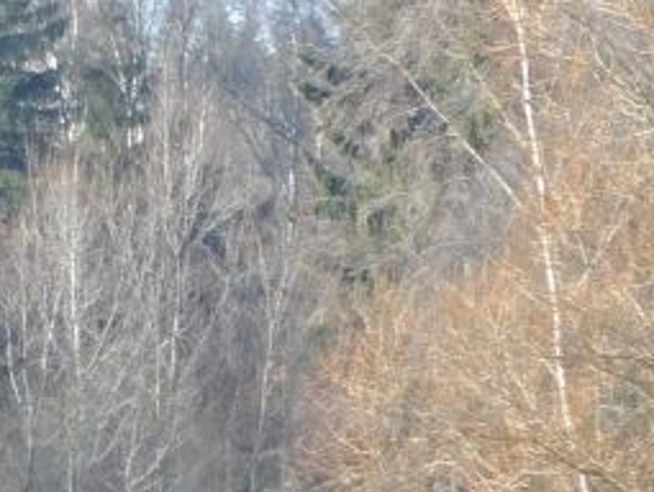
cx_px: -208
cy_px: 697
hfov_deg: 2.4
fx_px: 15325
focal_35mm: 810
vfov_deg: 1.8
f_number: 5.4
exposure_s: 1/100
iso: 125
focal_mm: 35.9
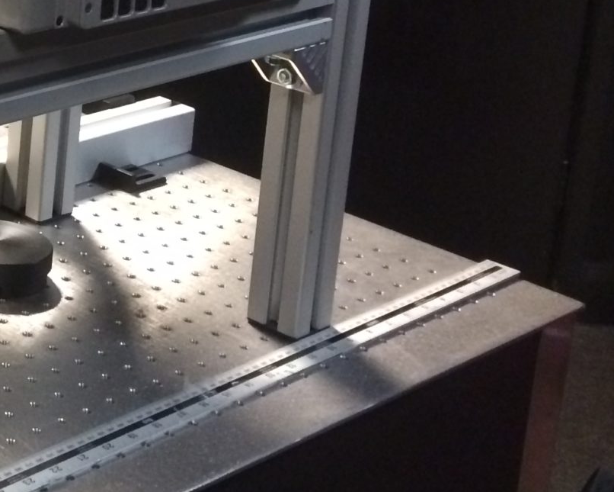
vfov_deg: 16.0
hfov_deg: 18.0
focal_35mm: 93
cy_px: -68
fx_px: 1690
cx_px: -355
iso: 320
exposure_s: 1/30
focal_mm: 4.12
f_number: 2.2
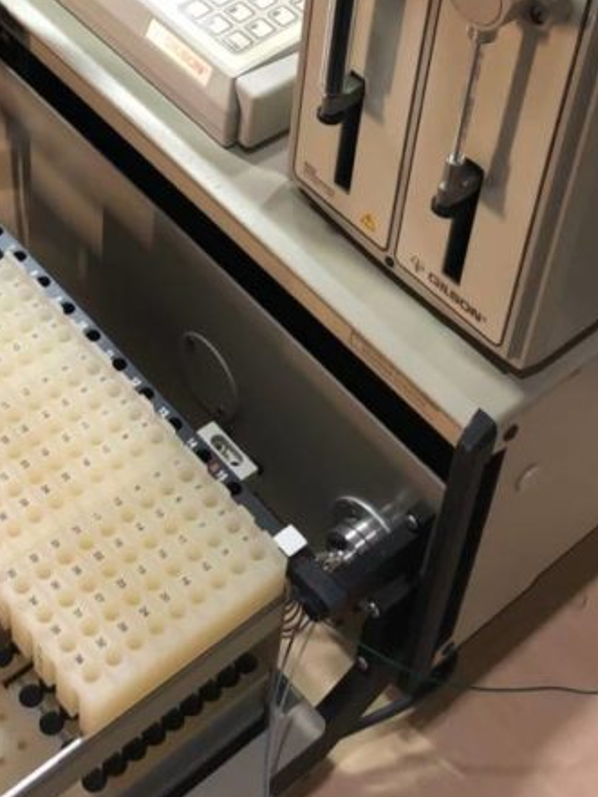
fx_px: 1496
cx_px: 249
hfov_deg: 22.6
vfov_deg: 28.5
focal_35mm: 65
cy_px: 65
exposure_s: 1/6
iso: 100
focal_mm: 3.99
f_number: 1.8
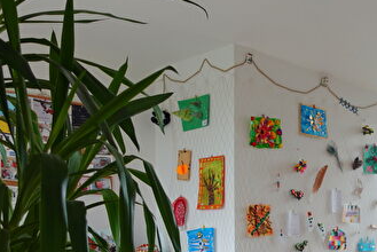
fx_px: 535
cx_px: 322
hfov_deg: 36.9
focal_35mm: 51
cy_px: 254
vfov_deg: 25.2
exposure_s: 1/30
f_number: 2
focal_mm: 8.8
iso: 125
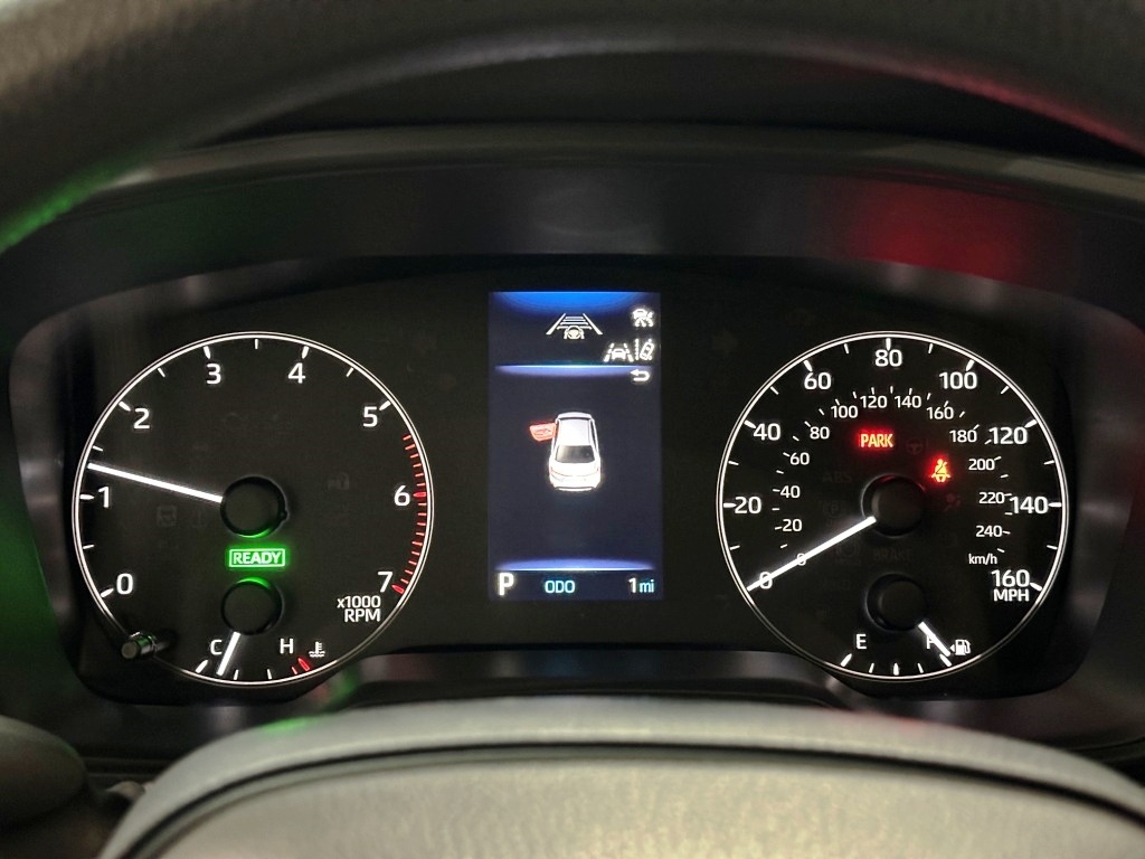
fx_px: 1588
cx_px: 572
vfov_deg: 30.3
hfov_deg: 39.7
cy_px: 430
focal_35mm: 48
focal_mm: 6.86
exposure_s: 1/17
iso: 640
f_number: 1.78
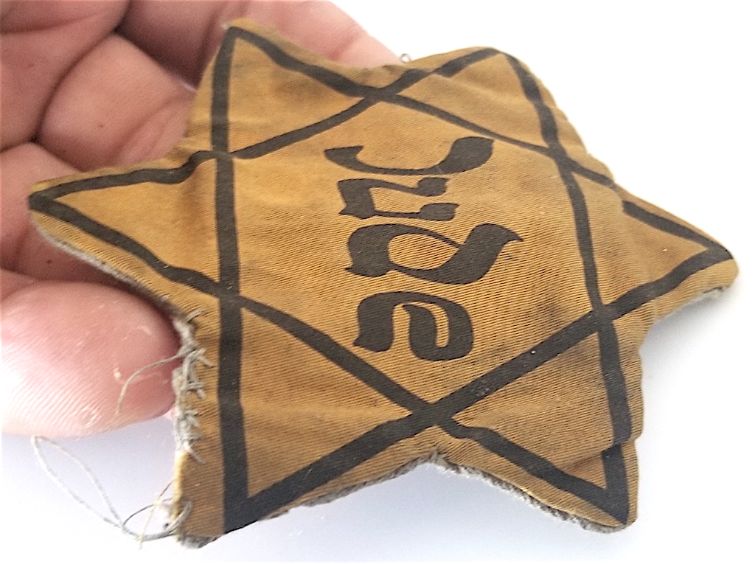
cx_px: 378
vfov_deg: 52.9
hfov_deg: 67.4
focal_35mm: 26
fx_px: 566
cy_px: 282
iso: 160
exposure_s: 1/30
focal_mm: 4.25
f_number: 1.7
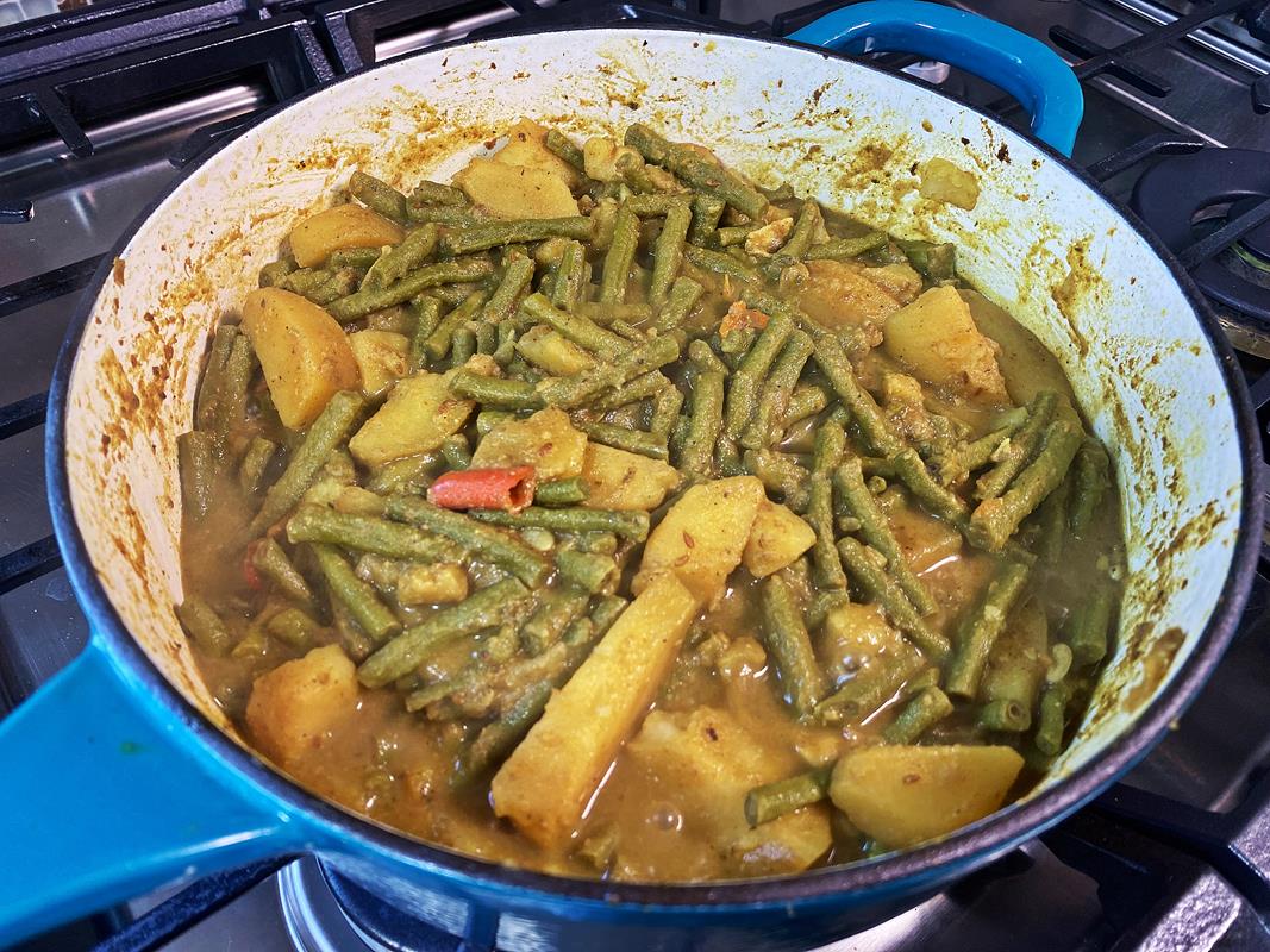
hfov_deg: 67.3
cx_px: 635
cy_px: 476
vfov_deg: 53.1
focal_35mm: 26
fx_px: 954
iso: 64
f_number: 1.8
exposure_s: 1/60
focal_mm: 4.25
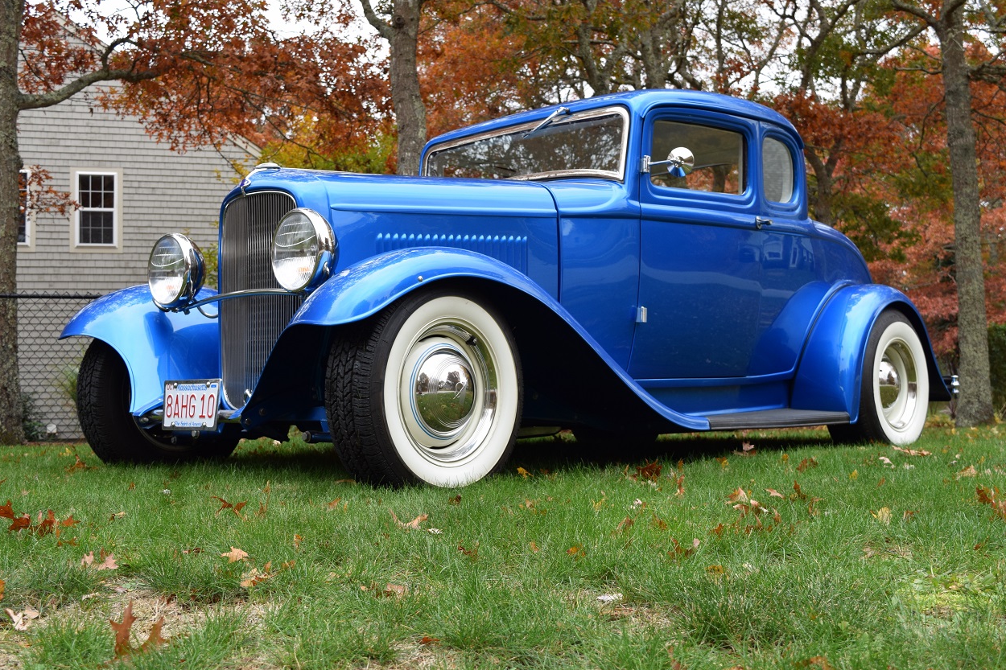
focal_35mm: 43
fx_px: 1201
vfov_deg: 31.2
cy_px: 336
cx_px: 511
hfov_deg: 45.4
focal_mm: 28
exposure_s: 1/160
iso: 400
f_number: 6.3
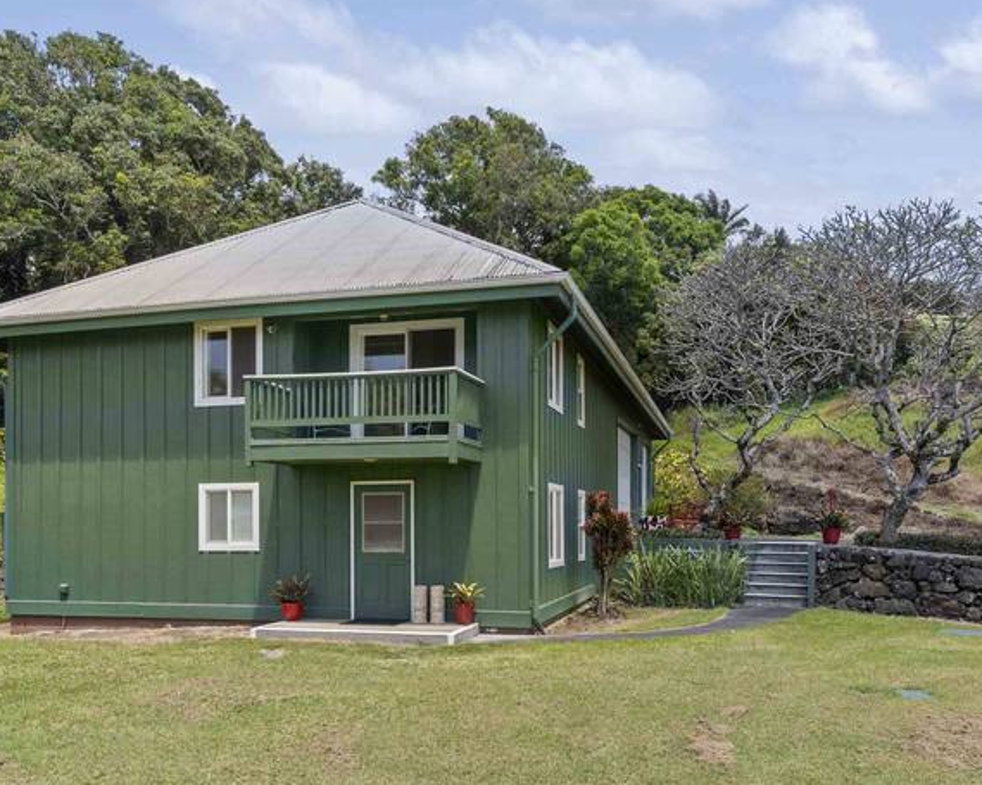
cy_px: 534
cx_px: 521
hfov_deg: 62.2
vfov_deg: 50.4
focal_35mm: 28
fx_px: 814
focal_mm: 17
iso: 100
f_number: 8
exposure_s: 1/160
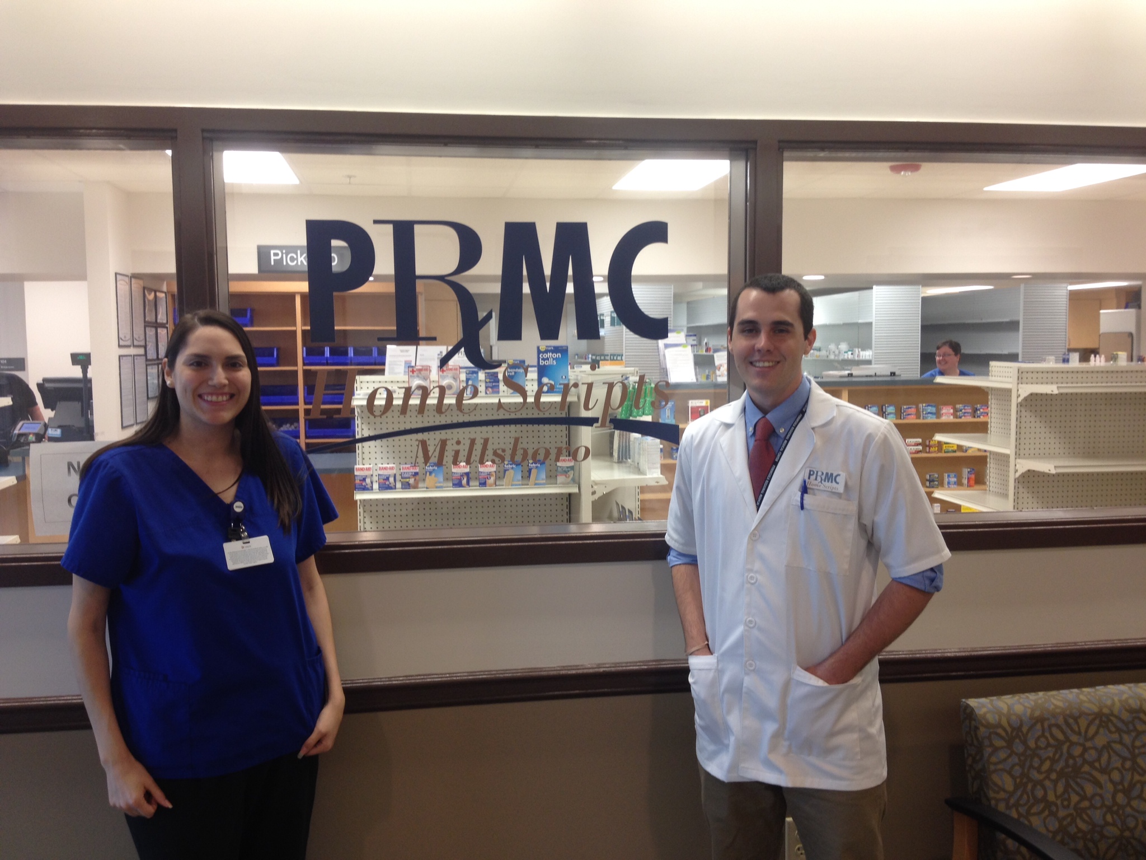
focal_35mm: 35
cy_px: 430
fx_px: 1159
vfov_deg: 40.7
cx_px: 573
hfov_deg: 52.6
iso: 50
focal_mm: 4.28
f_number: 2.4
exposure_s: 1/20
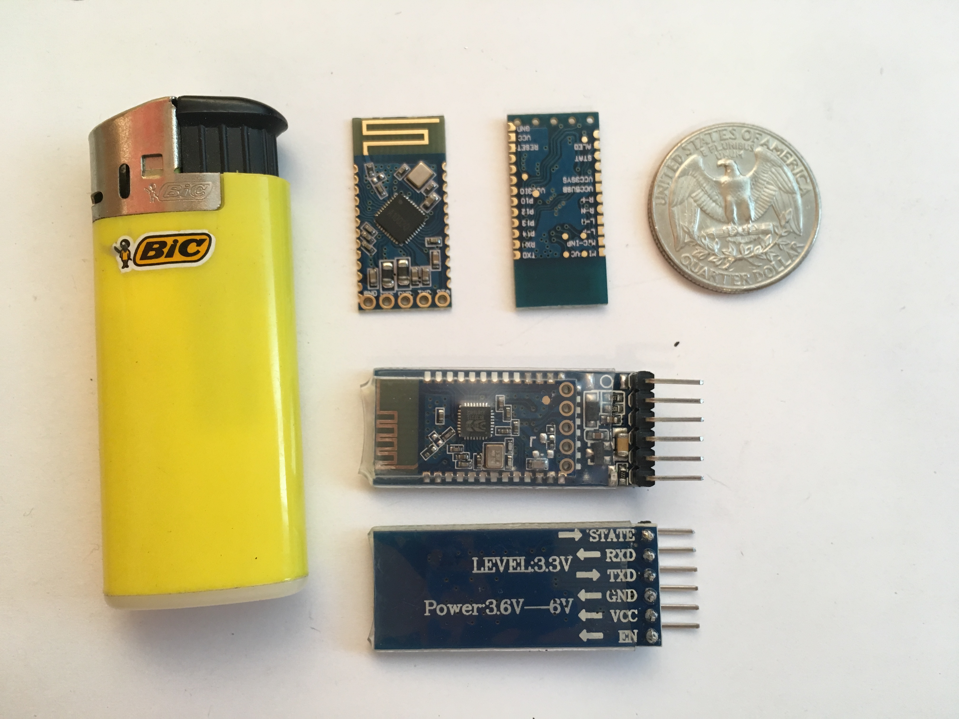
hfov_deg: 61.7
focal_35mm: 29
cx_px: 480
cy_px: 360
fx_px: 803
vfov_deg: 48.2
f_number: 2.2
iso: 80
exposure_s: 1/30
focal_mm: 4.15
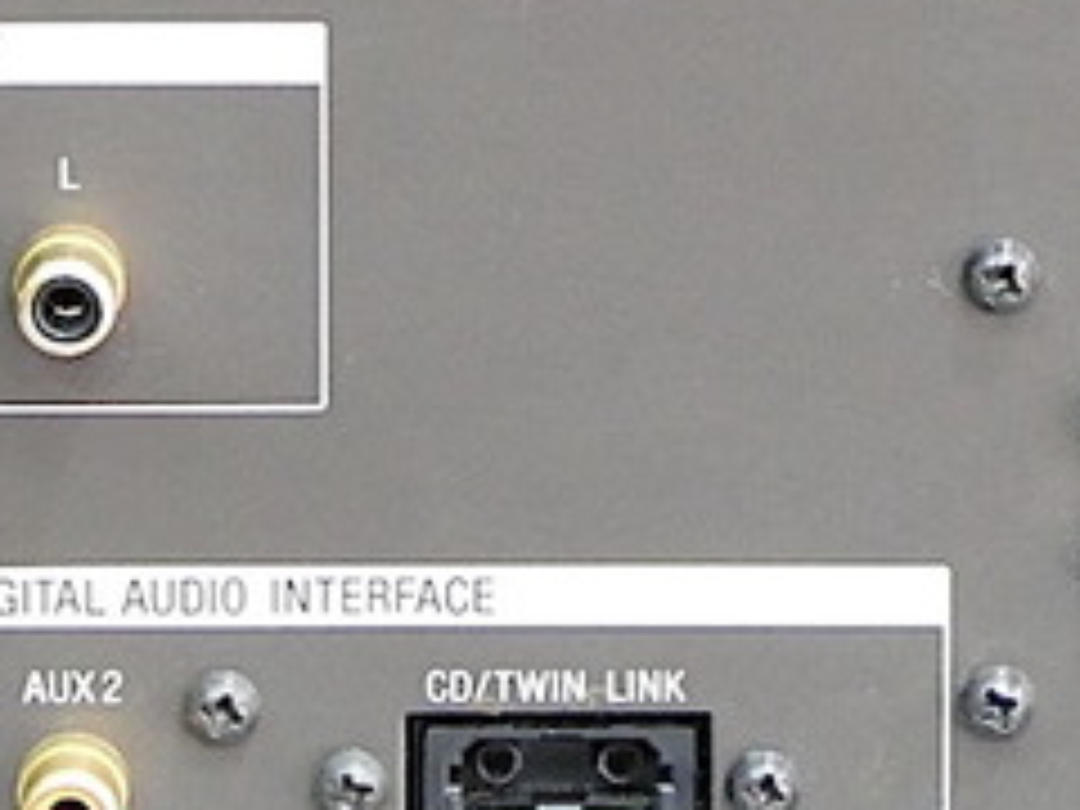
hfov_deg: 3.7
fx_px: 16848
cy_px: -351
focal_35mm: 540
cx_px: 706
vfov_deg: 2.7
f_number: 5.3
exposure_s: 1/5
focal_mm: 24.2
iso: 400
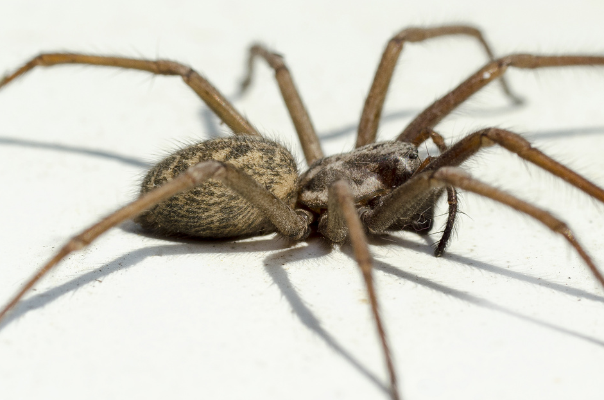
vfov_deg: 10.5
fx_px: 2176
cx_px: 342
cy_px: 188
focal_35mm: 130
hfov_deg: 15.8
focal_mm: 50
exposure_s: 1/320
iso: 100
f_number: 8
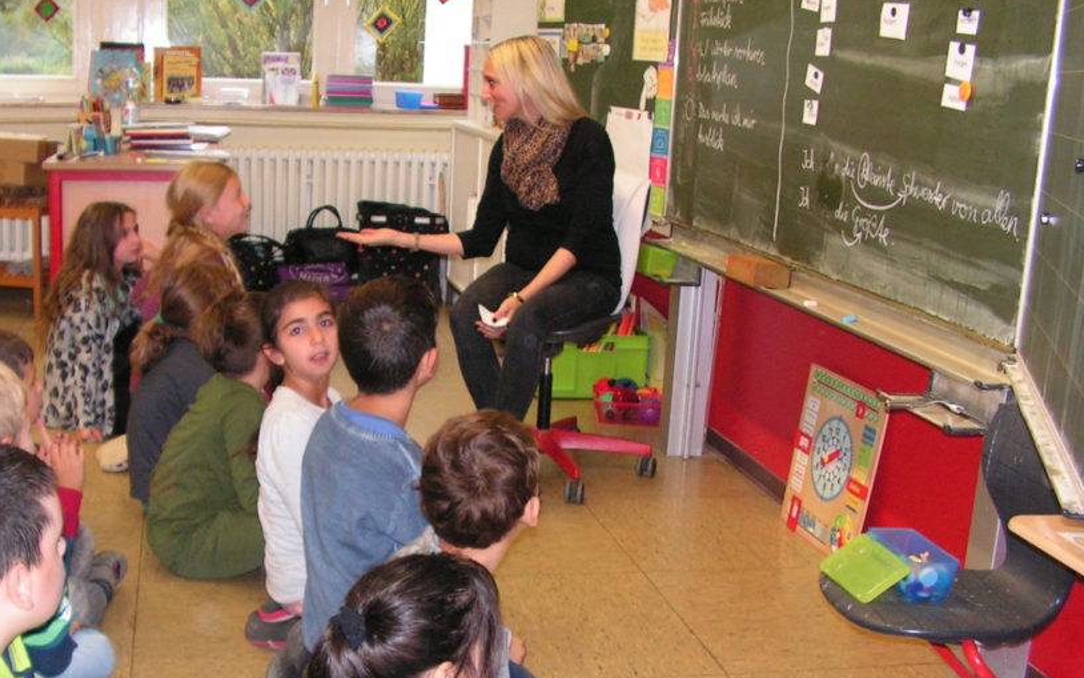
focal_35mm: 48
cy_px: 485
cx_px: 425
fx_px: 1418
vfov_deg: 26.6
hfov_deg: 41.6
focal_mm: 6
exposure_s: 1/40
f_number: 3.2
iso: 200
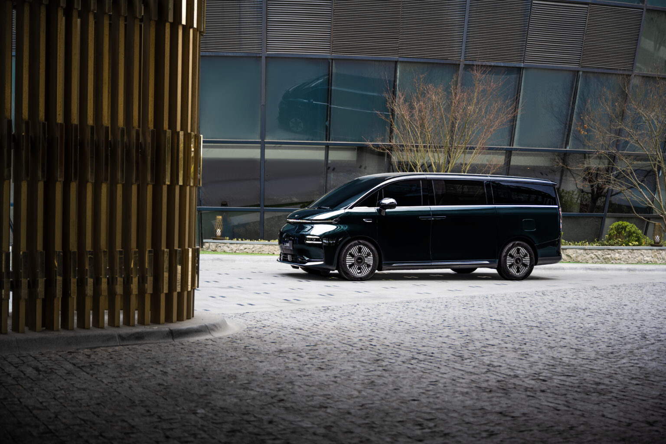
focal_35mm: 53
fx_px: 980
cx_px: 333
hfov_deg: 37.5
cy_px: 222
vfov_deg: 25.5
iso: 64
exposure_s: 1/80
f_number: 2.8
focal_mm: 53
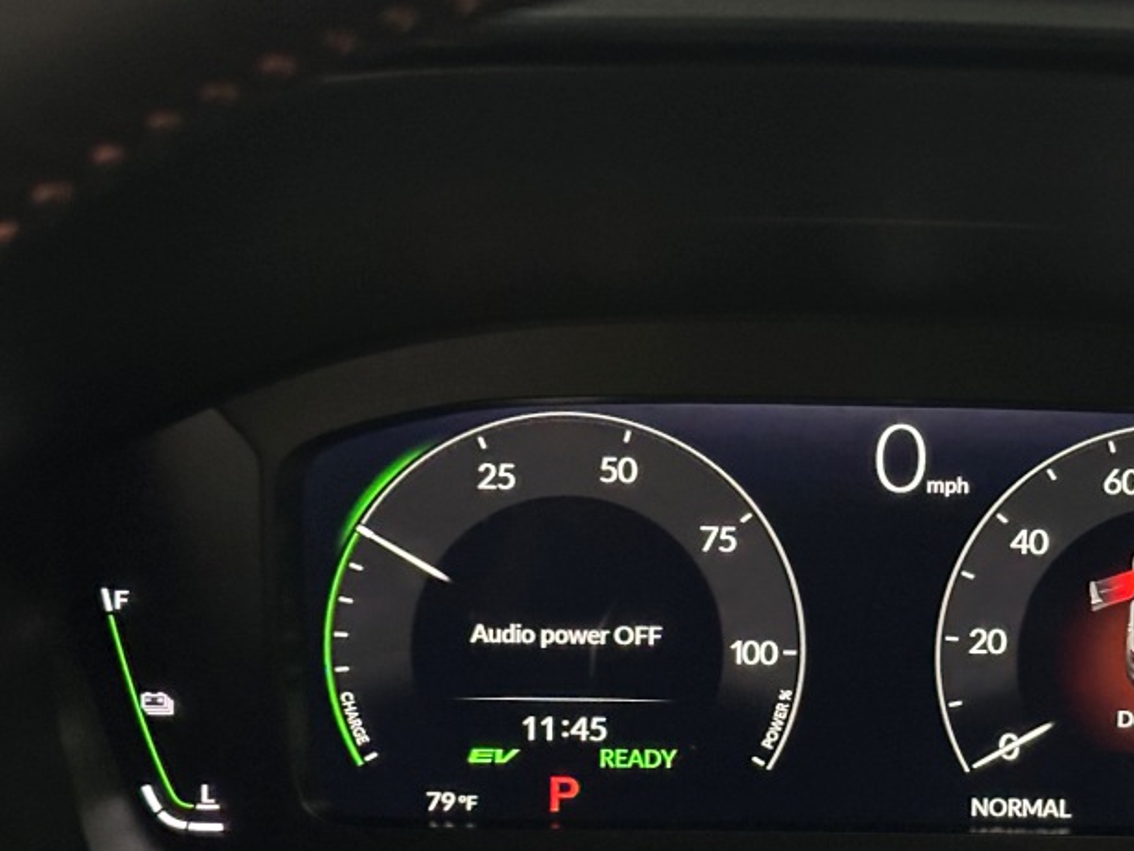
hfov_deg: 24.0
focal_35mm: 80
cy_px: 591
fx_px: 2622
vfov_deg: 18.4
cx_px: 901
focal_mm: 6.86
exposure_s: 1/20
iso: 640
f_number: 1.78
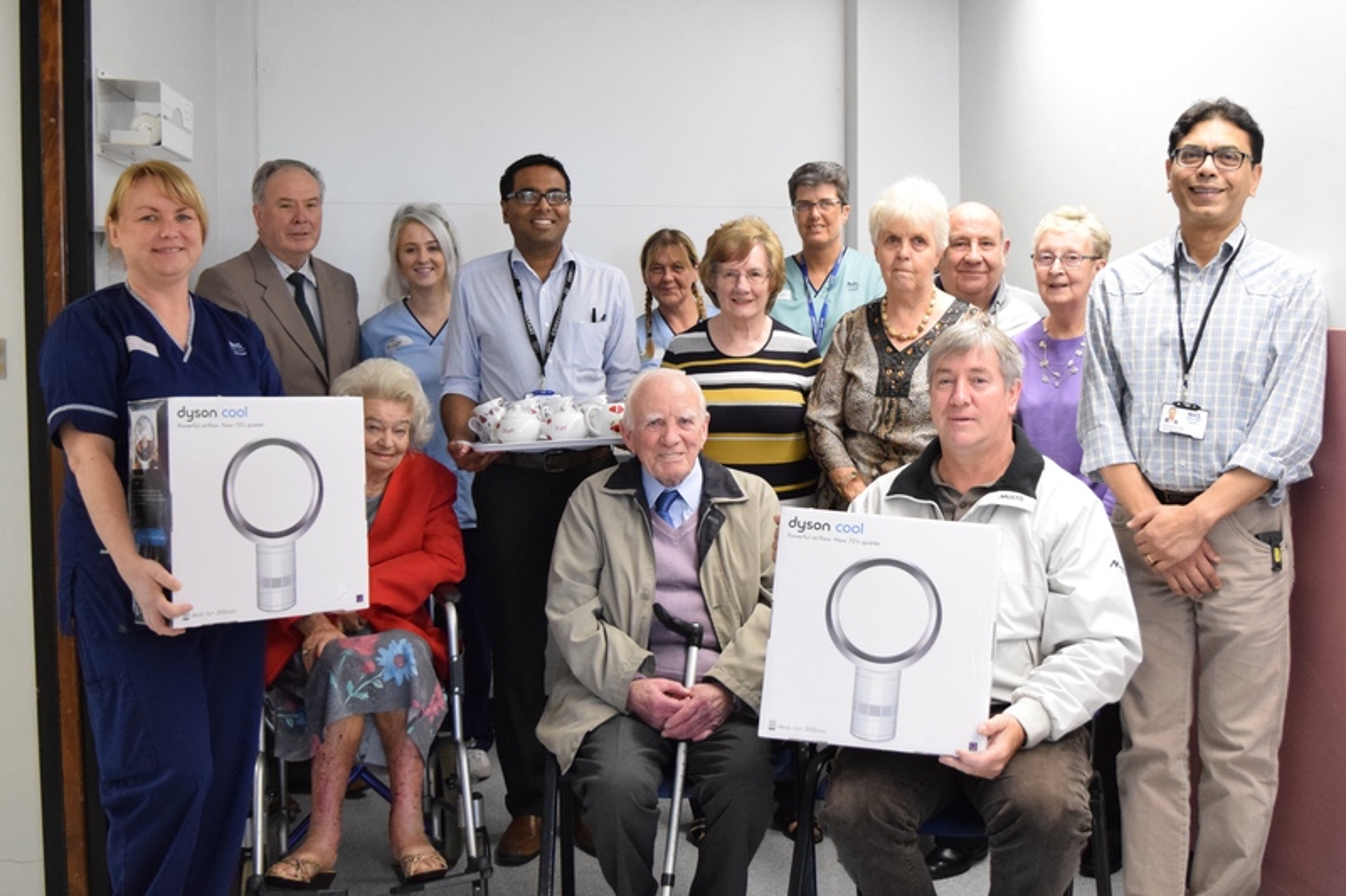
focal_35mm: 34
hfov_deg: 55.1
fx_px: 1290
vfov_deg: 38.3
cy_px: 448
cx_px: 673
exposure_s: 1/100
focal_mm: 23
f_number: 3.8
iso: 3200
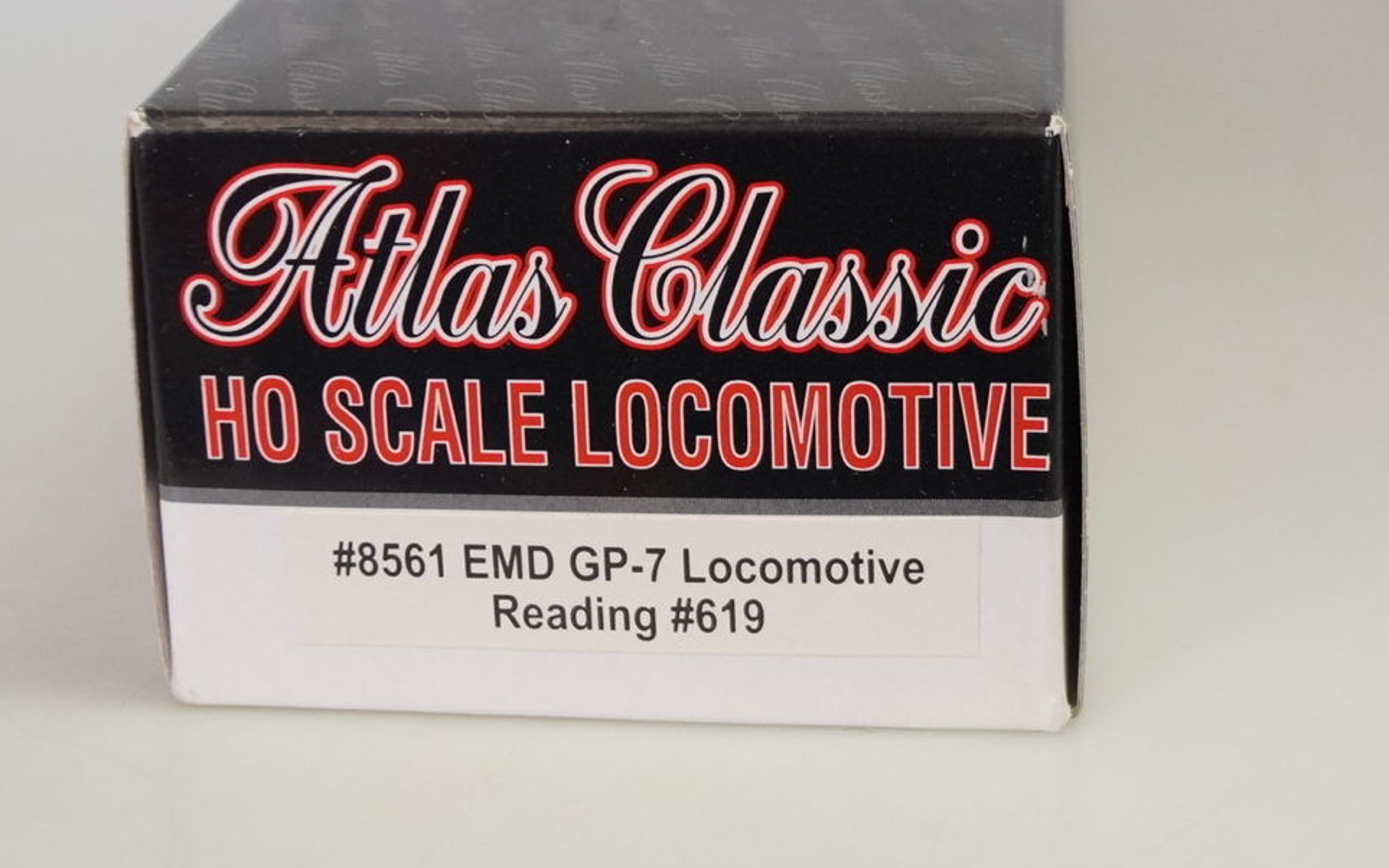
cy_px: 185
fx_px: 2953
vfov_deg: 16.6
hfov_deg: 26.5
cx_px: 662
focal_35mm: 78
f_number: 4
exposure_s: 1/160
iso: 800
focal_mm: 24
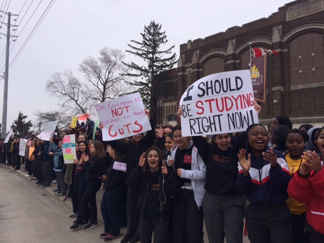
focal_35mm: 29
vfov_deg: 48.2
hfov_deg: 61.7
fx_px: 271
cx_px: 162
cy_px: 122
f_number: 2.2
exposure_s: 1/2053
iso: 32
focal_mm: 4.15
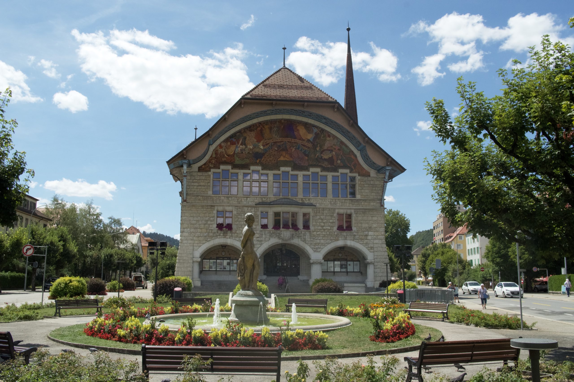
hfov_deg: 59.5
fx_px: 502
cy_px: 191
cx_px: 287
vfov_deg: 41.6
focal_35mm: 32
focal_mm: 21
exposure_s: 1/2500
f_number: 10
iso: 1600
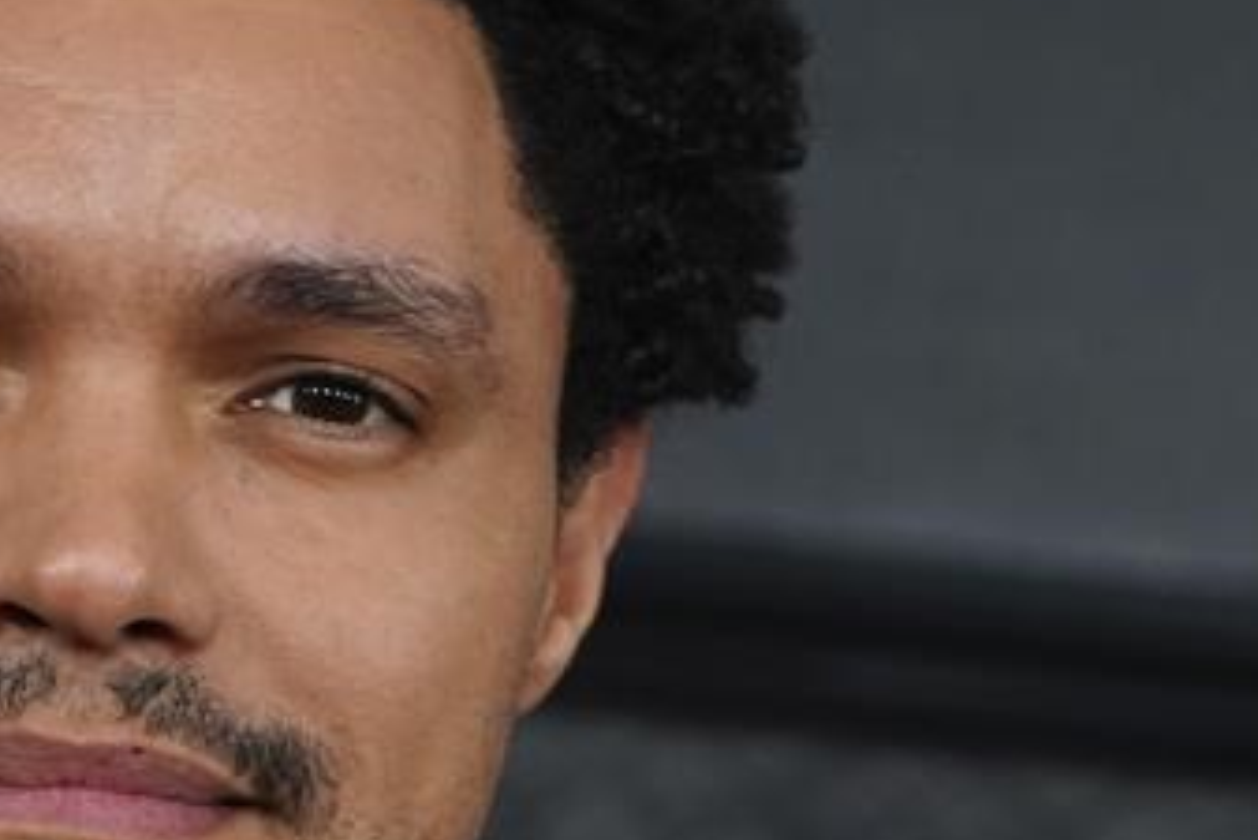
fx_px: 16150
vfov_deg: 3.0
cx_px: -243
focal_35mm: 462
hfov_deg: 4.4
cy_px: 648
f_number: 5.6
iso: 2500
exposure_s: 1/320
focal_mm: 152
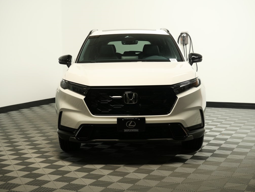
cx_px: 126
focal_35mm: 57
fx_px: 420
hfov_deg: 33.8
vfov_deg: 25.7
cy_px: 95
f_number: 5.6
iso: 250
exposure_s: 1/200
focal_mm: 28
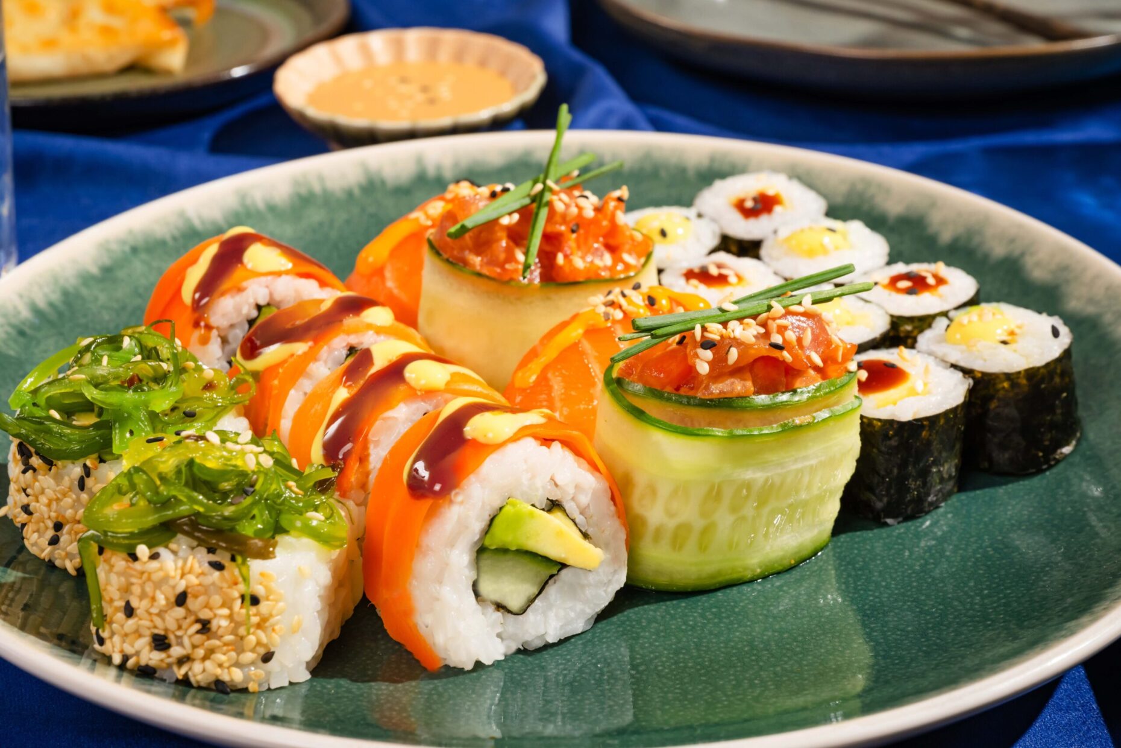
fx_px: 2180
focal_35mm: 70
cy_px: 374
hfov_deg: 28.8
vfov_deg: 19.5
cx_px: 560
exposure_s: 1/200
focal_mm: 70
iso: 800
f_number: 14
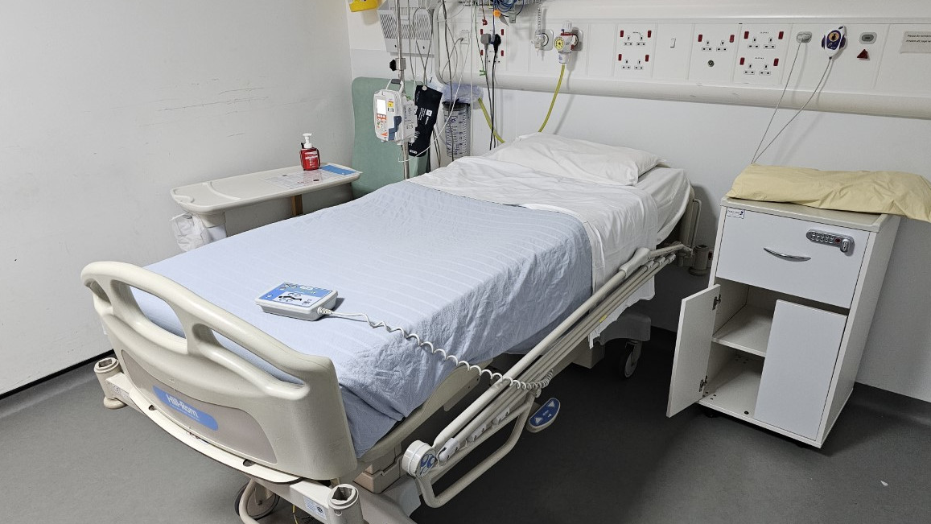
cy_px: 298
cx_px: 477
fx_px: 642
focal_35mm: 26
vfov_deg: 44.3
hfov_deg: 71.9
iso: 500
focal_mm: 6.3
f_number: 1.7
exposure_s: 1/100
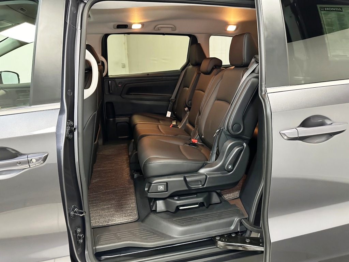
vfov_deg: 56.8
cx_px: 174
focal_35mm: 24
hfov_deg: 71.6
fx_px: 242
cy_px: 131
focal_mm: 6.86
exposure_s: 1/40
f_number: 1.78
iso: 1000
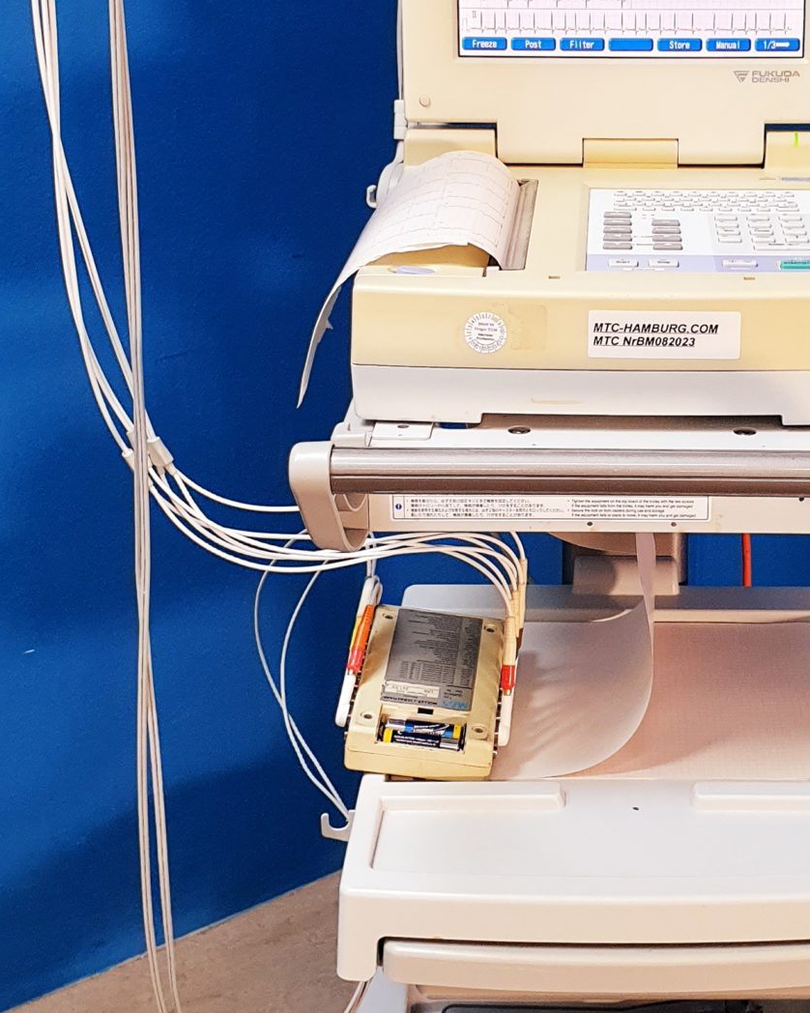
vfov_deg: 30.3
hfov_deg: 24.3
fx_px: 1858
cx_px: 604
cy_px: 349
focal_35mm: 62
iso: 160
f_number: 2.4
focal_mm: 4.3
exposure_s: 1/50
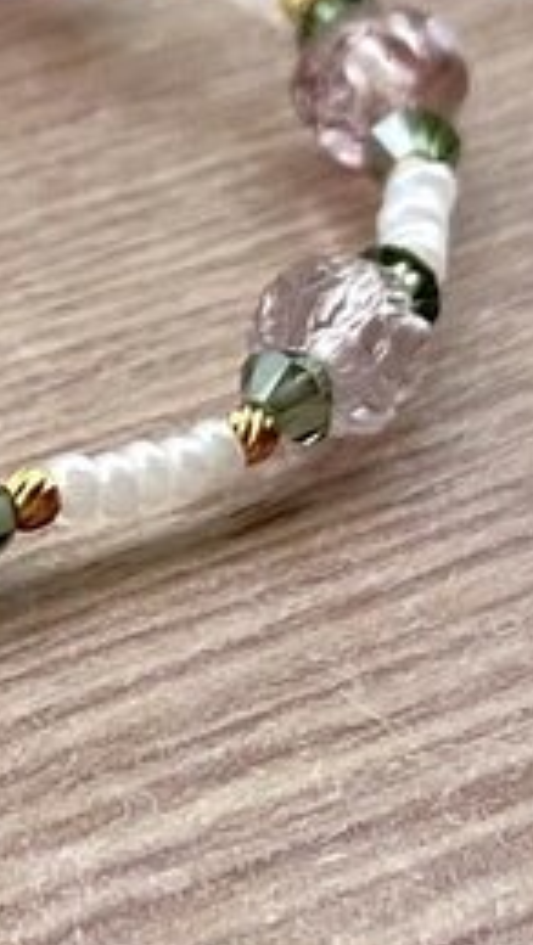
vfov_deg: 29.1
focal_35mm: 70
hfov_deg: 14.6
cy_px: 120
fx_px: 1756
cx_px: -500
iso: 40
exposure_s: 1/122
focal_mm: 4.25
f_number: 1.8
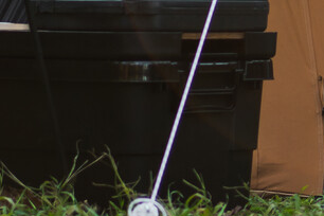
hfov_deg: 5.7
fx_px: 3105
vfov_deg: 4.0
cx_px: 813
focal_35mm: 345
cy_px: -160
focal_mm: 55
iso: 160
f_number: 1.8
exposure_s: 1/250
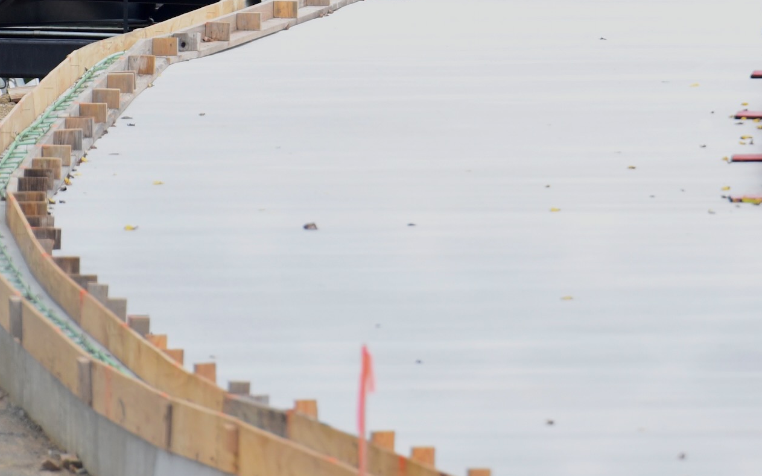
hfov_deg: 3.7
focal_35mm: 565
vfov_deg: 2.3
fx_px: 11736
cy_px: -200
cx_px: 516
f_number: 3.5
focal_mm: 200
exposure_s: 1/2500
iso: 1000
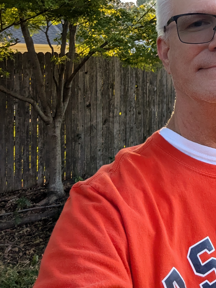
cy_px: 64
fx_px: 391
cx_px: 236
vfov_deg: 39.1
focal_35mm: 47
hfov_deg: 28.2
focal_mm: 2.74
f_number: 2.2
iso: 44
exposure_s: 1/626
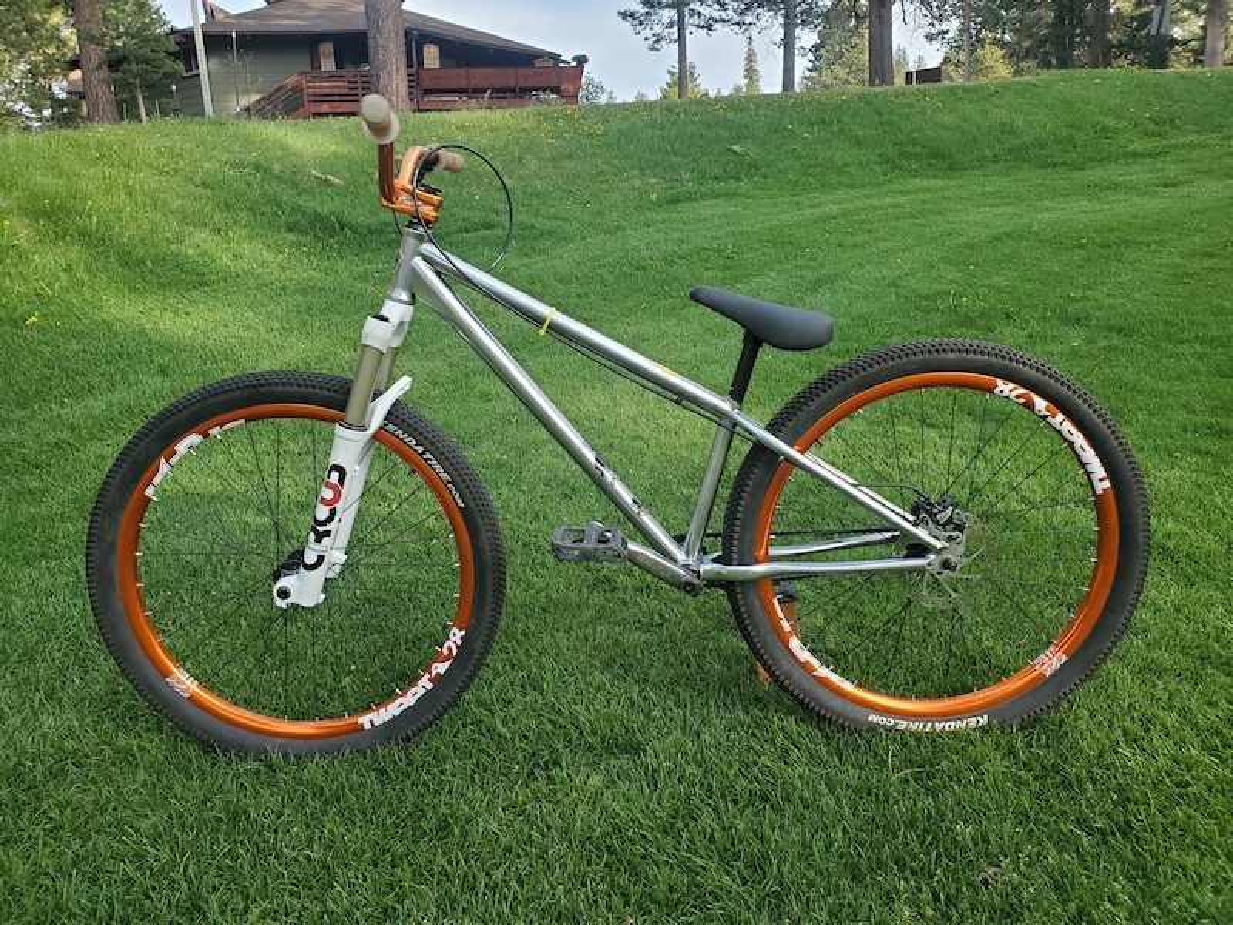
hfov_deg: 67.3
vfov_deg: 53.1
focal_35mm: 26
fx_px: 926
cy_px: 462
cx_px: 616
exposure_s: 1/147
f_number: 2.4
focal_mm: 4.3
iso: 50
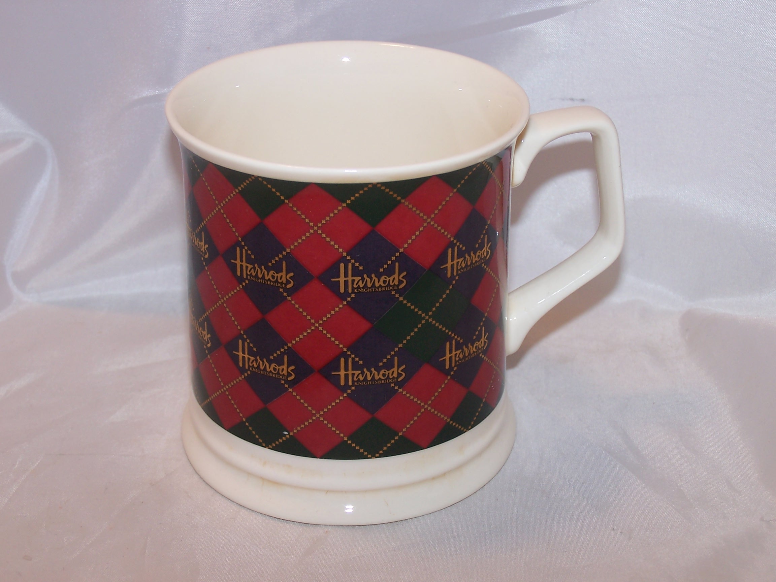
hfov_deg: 29.0
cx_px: 388
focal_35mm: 67
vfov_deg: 21.9
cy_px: 291
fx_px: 1502
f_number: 3.2
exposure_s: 1/60
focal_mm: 11.1
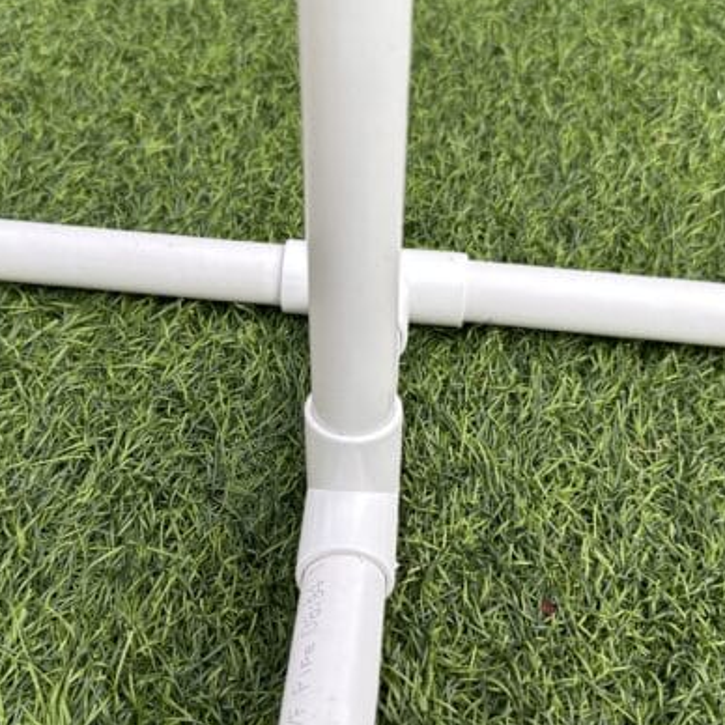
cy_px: 372
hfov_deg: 40.0
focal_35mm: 42
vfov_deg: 40.0
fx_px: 995
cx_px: 346
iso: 80
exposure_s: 1/918
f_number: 1.78
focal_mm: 6.86
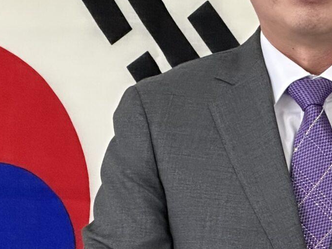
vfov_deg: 5.1
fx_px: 2781
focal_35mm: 290
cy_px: 168
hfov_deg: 6.7
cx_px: 487
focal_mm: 9
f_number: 2.8
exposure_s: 1/120
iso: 320
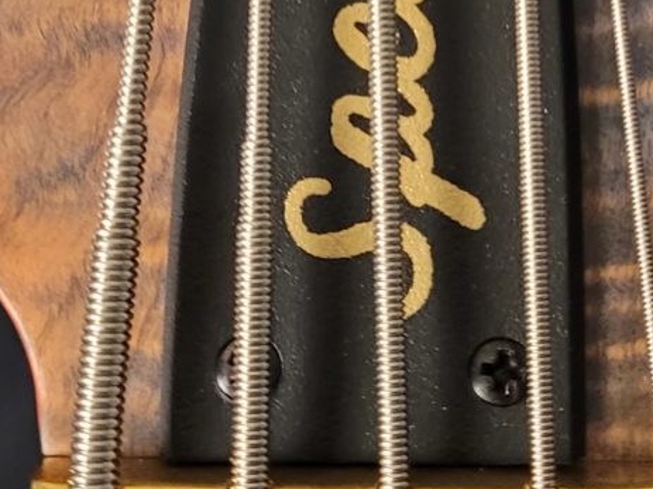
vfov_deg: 12.3
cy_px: -221
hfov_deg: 17.1
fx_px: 2169
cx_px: 440
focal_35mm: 115
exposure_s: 1/30
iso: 640
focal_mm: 5.4
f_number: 1.8
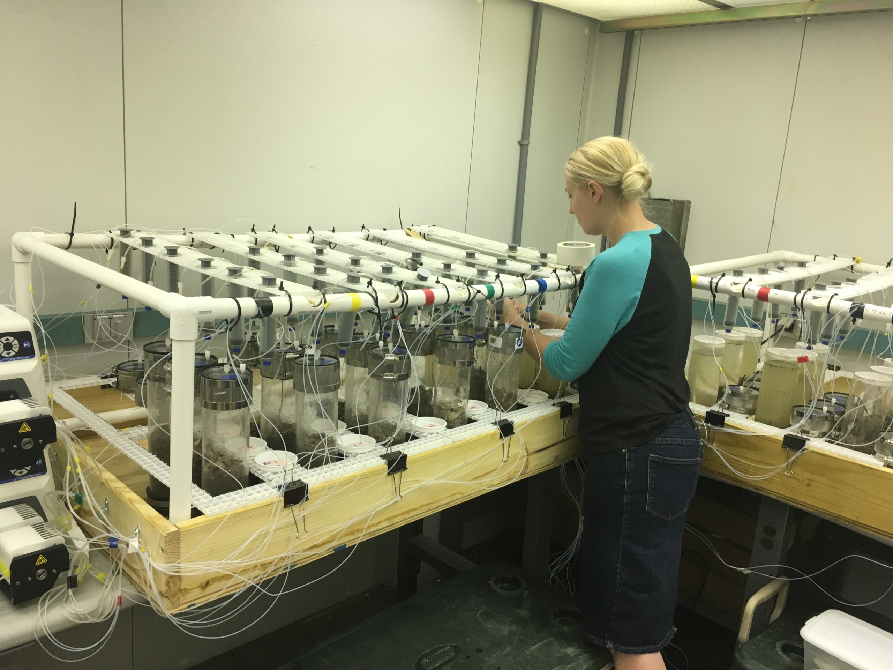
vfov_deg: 48.2
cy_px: 335
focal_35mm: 29
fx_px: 748
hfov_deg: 61.7
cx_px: 446
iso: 64
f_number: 2.2
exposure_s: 1/30
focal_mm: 4.15
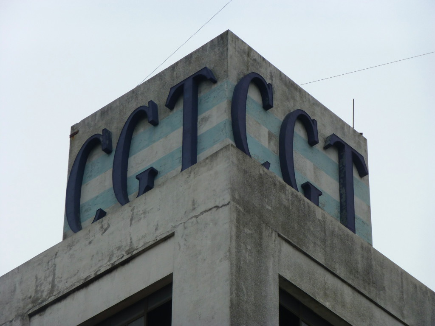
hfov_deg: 9.9
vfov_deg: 7.5
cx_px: 218
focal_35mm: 199
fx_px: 2501
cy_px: 163
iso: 100
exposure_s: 1/500
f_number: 5.5
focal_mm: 35.6
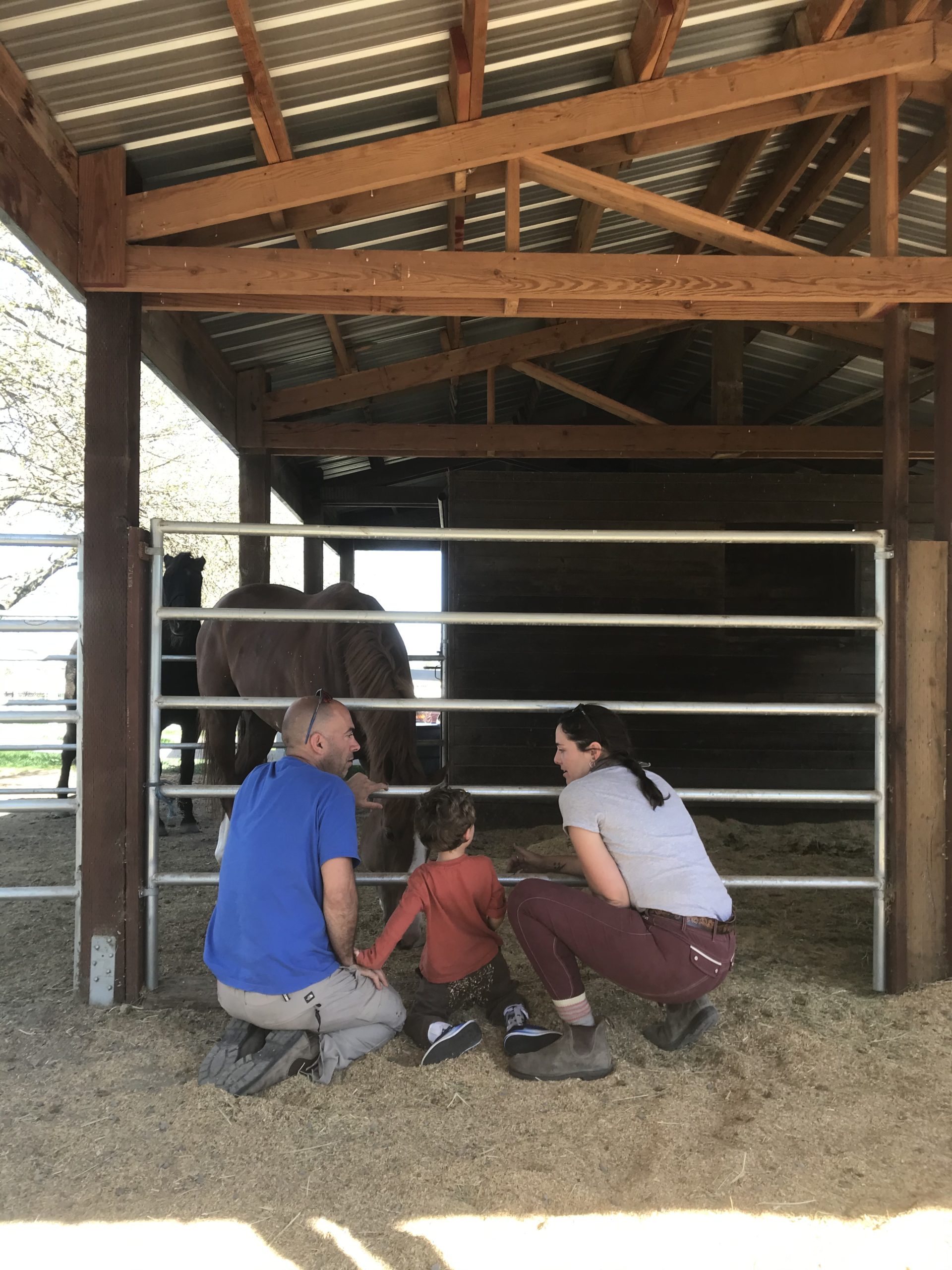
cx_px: 476
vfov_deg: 63.4
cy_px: 635
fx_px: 1027
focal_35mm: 28
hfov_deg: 49.7
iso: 20
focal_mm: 3.99
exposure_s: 1/202
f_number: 1.8
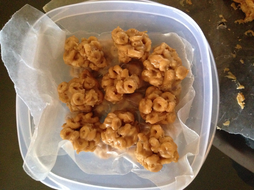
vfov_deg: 42.9
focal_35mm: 33
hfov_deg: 55.4
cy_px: 95
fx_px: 242
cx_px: 127
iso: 640
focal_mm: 4.12
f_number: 2.4
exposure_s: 1/15
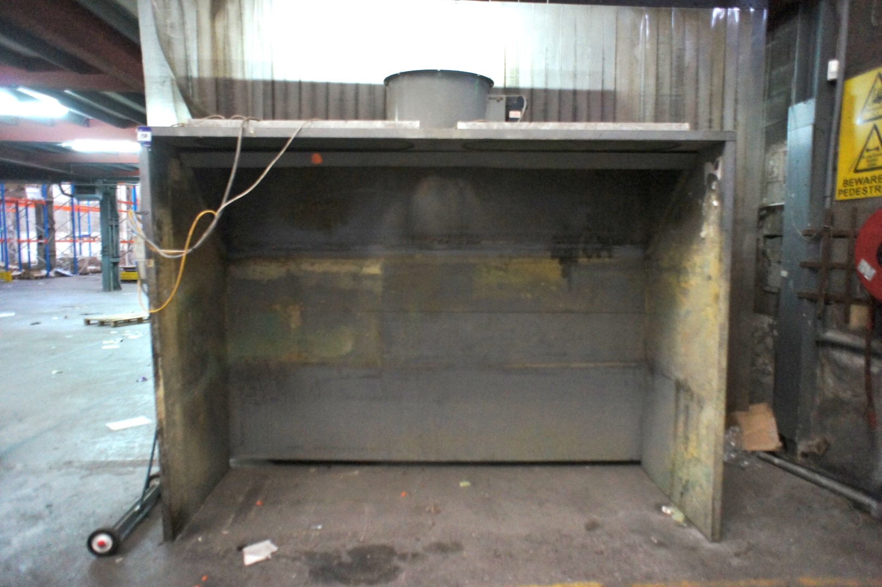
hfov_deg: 73.8
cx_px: 441
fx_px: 588
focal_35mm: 24
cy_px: 294
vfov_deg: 53.1
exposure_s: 1/20
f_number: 2.8
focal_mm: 16
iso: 1600
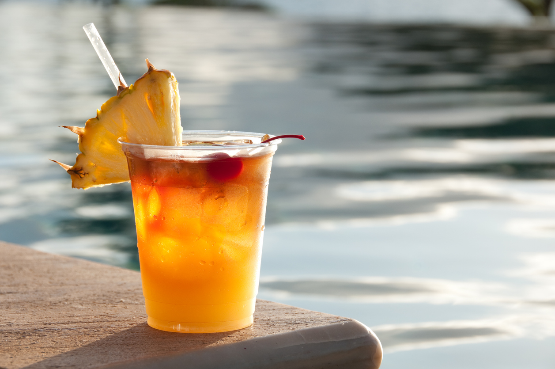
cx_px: 278
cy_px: 184
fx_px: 1848
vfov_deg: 11.4
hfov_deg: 17.1
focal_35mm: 120
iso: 100
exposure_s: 1/160
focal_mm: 80
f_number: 10
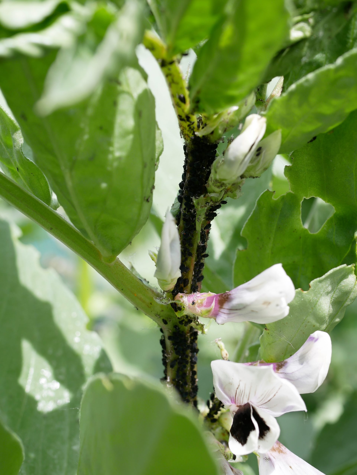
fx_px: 825
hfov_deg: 24.4
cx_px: 178
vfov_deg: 32.2
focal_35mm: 60
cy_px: 238
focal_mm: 30
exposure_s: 1/320
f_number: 5
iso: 200
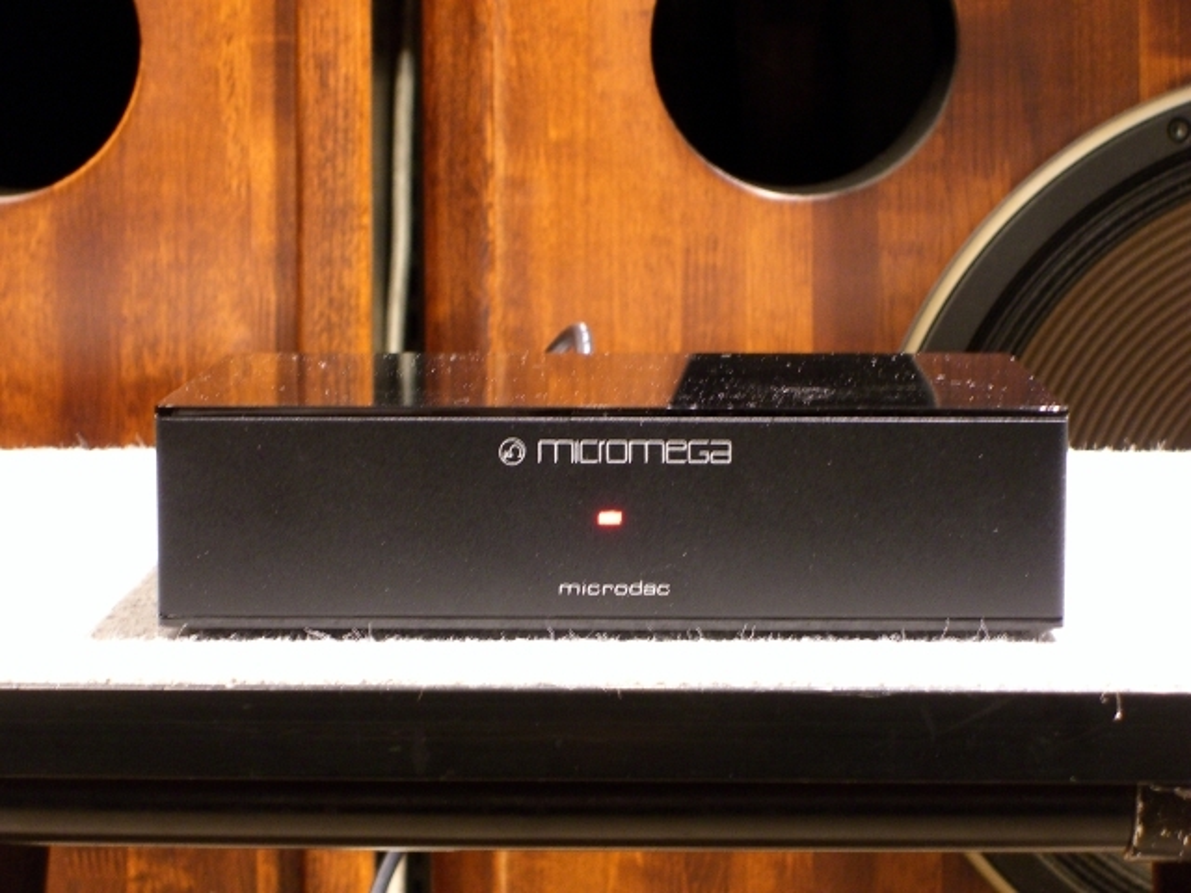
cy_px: 446
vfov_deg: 13.0
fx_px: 3922
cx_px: 596
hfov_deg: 17.3
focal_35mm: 114
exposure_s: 1/2
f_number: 5.1
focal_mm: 23.7
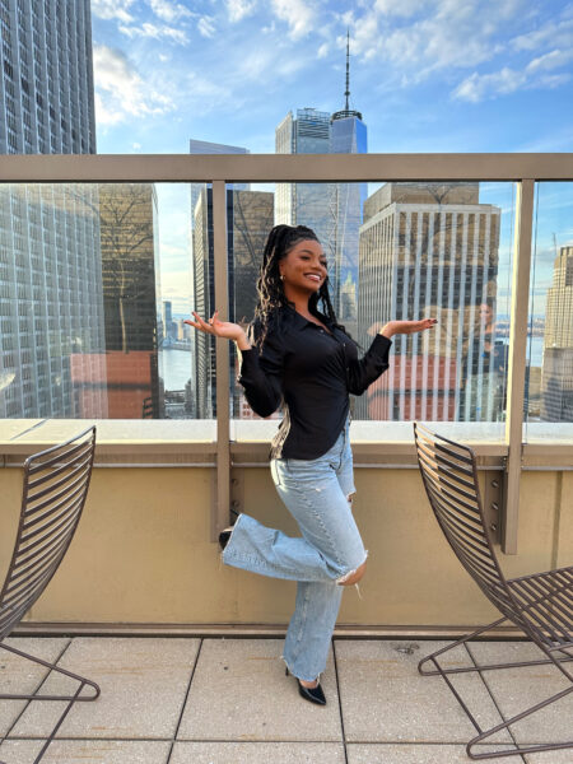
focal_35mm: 24
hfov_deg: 56.8
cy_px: 382
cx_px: 286
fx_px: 530
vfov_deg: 71.6
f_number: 1.78
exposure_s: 1/694
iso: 80
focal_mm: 6.86
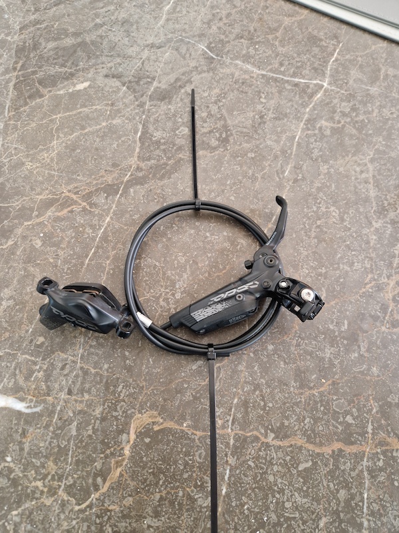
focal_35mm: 23
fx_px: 353
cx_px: 200
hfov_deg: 58.9
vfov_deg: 73.9
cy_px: 266
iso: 640
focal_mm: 5.4
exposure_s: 1/33
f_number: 1.8
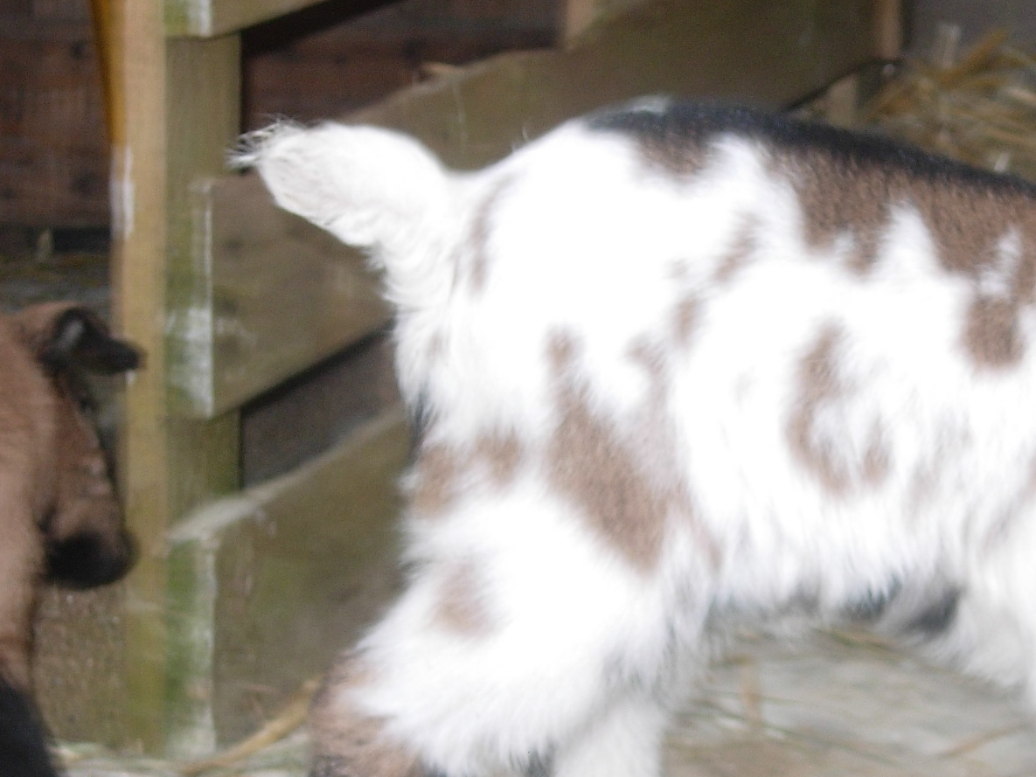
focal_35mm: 138
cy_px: 623
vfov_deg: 10.7
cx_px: 953
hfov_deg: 14.1
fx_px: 4131
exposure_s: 1/32
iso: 79
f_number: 3.7
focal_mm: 14.9
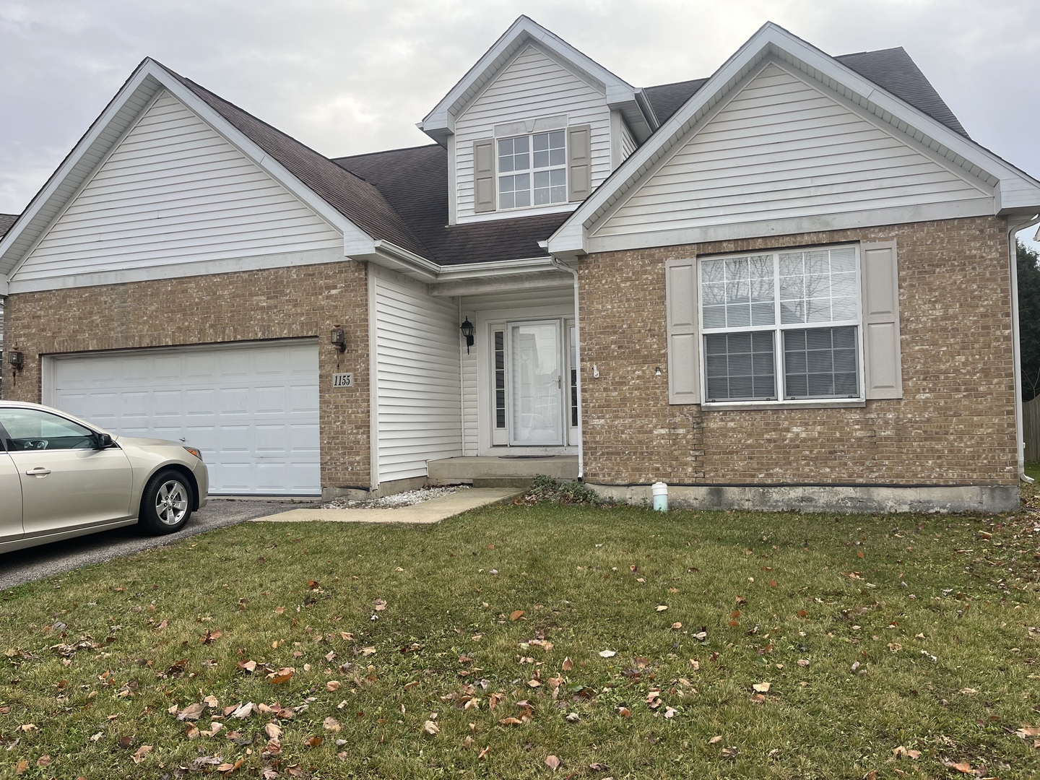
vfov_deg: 53.1
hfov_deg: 67.3
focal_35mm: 26
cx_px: 520
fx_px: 781
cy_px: 390
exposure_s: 1/777
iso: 50
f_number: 1.6
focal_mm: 5.1
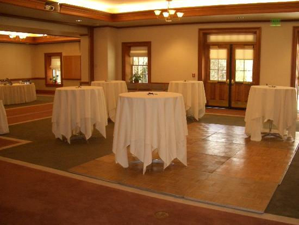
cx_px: 150
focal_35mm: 35
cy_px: 112
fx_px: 302
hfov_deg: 52.6
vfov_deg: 40.7
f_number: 2.6
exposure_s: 1/60
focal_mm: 5.8
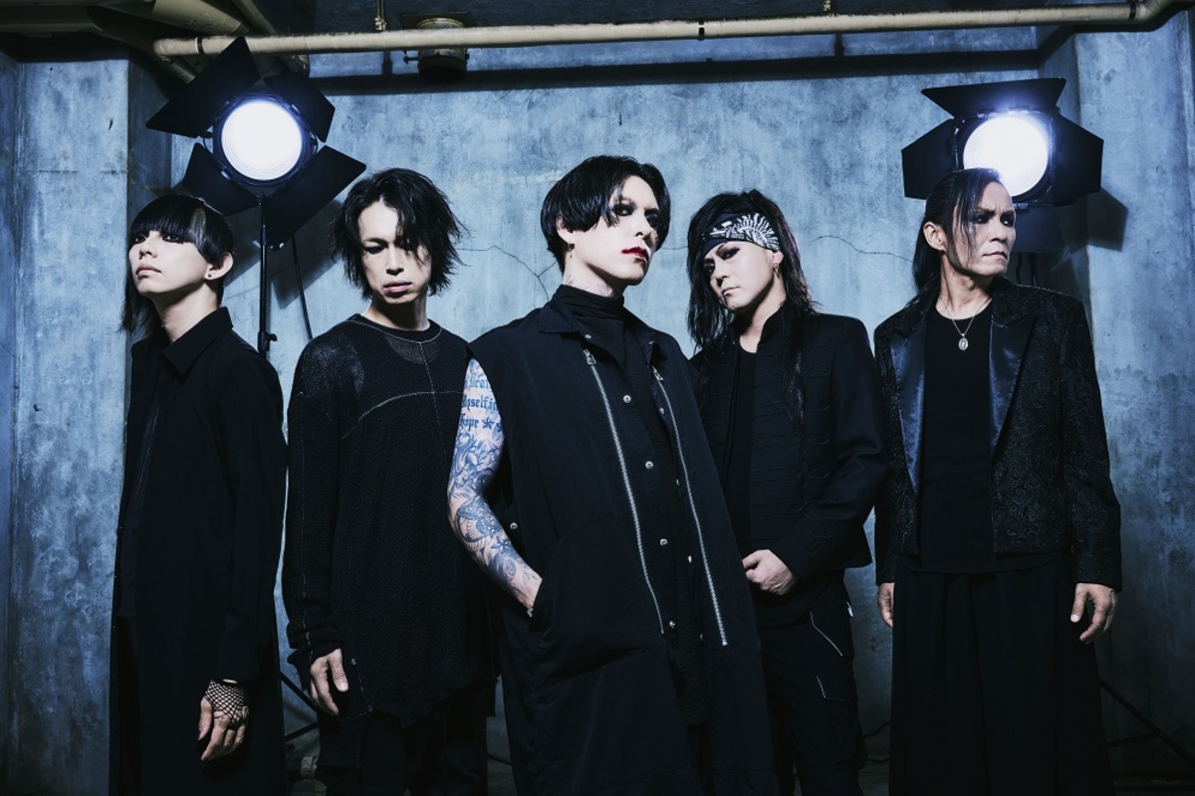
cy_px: 398
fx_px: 1162
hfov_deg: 54.4
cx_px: 598
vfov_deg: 37.9
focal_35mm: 35
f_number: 8
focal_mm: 35
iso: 80
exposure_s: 1/200
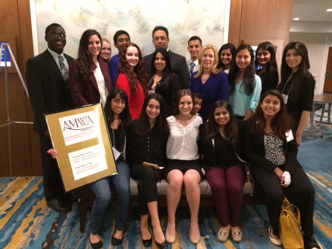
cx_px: 166
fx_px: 278
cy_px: 124
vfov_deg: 48.2
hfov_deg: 61.7
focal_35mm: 29
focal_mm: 4.15
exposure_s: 1/24
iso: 320
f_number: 2.2
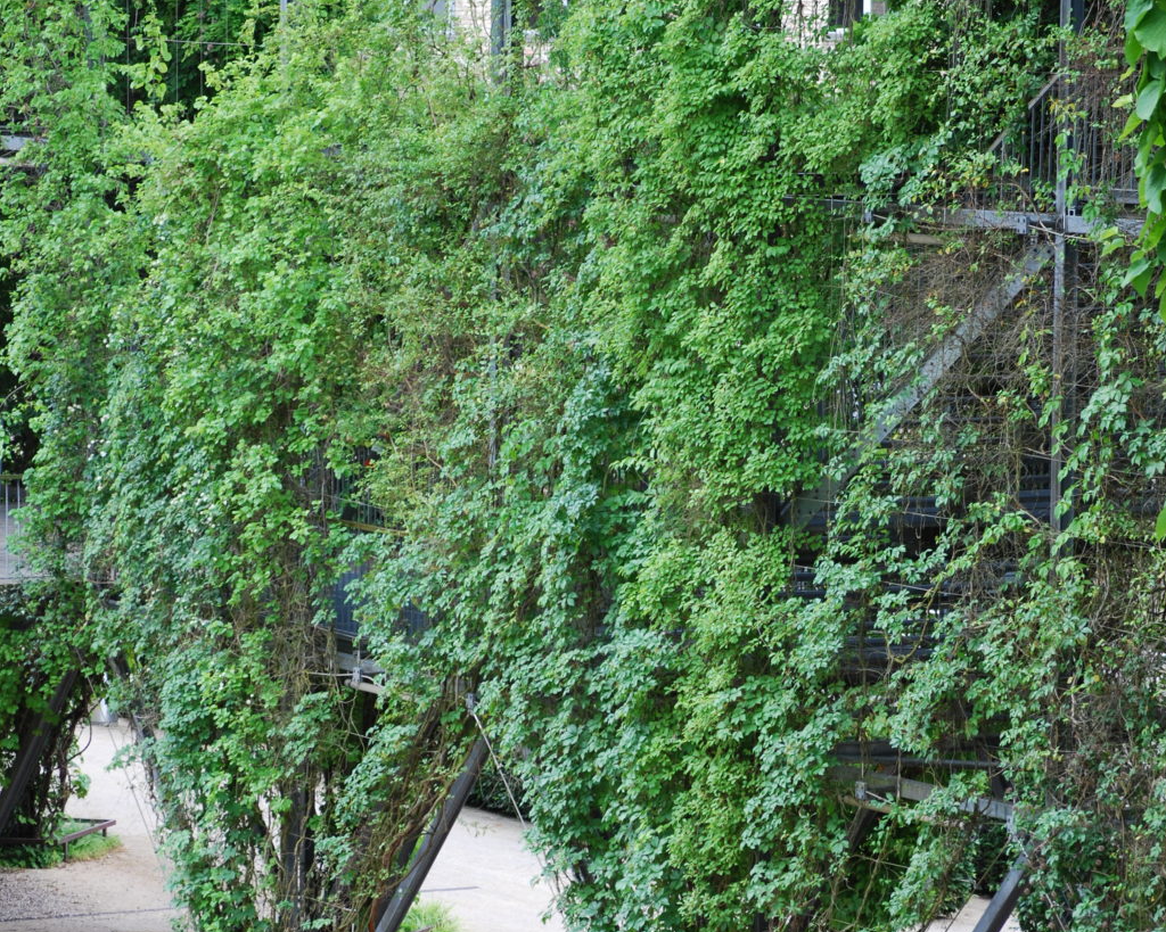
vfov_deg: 8.6
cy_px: 673
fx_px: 6201
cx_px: 584
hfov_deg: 10.7
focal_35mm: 180
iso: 200
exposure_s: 1/160
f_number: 4.5
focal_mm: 85
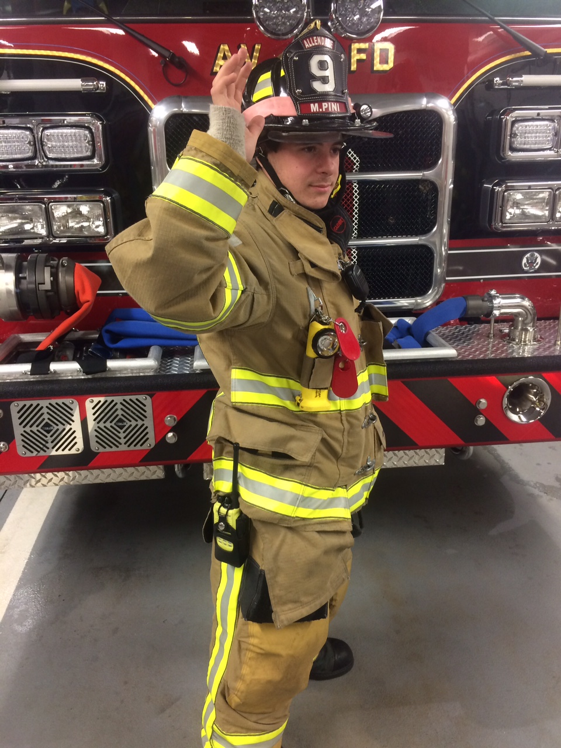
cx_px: 280
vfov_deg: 61.7
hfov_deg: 48.2
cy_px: 374
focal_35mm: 29
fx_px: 627
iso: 100
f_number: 2.2
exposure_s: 1/30
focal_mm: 4.15
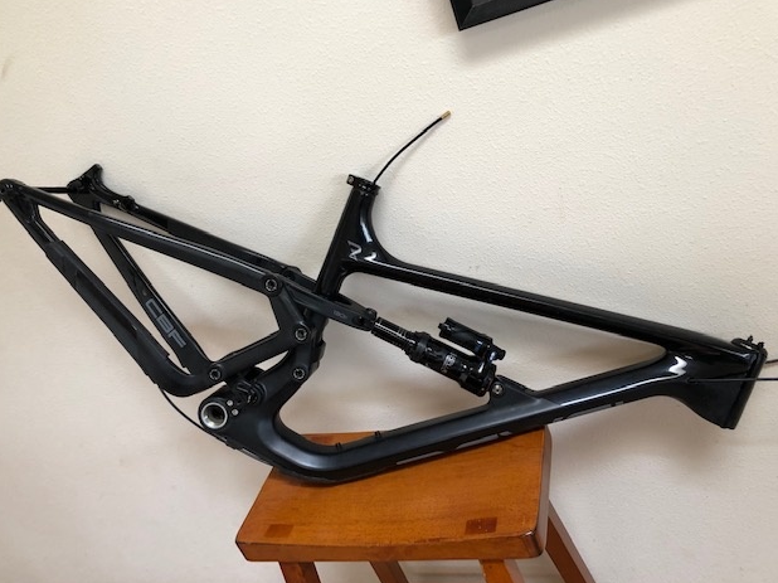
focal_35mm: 29
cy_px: 285
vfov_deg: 48.2
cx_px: 378
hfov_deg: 61.7
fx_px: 652
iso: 40
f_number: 1.8
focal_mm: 3.99
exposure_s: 1/15
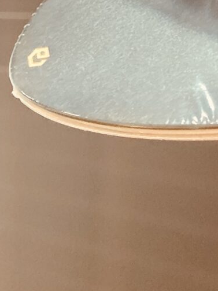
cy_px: -65
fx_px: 958
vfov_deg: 16.5
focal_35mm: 114
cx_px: 292
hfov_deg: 12.5
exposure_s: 1/50
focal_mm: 3.99
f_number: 1.8
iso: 250
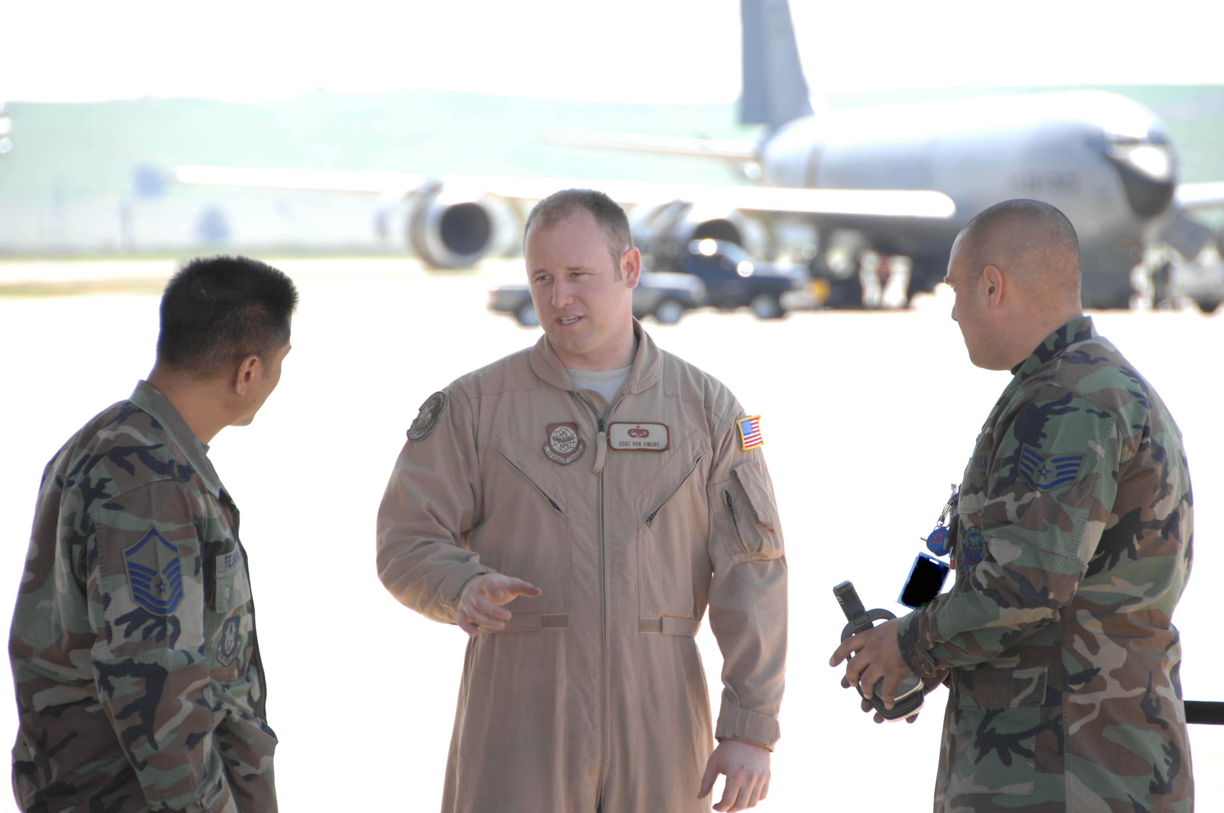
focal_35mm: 225
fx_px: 7641
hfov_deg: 9.2
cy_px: 406
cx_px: 612
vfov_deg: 6.1
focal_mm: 150
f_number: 5.6
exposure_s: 1/250
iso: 250
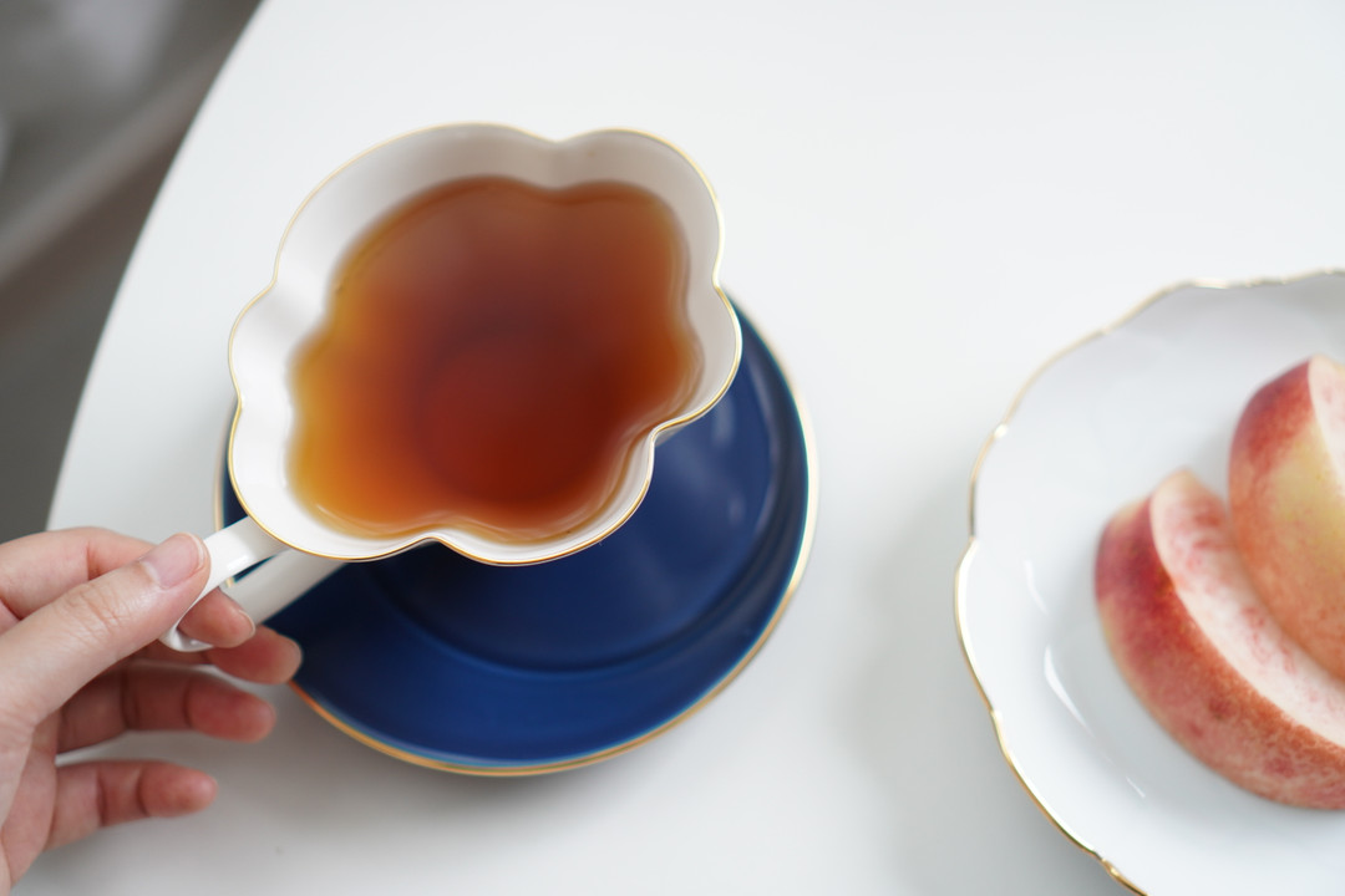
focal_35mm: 52
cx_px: 672
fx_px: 1961
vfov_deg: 25.8
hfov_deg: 37.9
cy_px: 448
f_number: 2
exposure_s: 1/320
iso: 200
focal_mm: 35
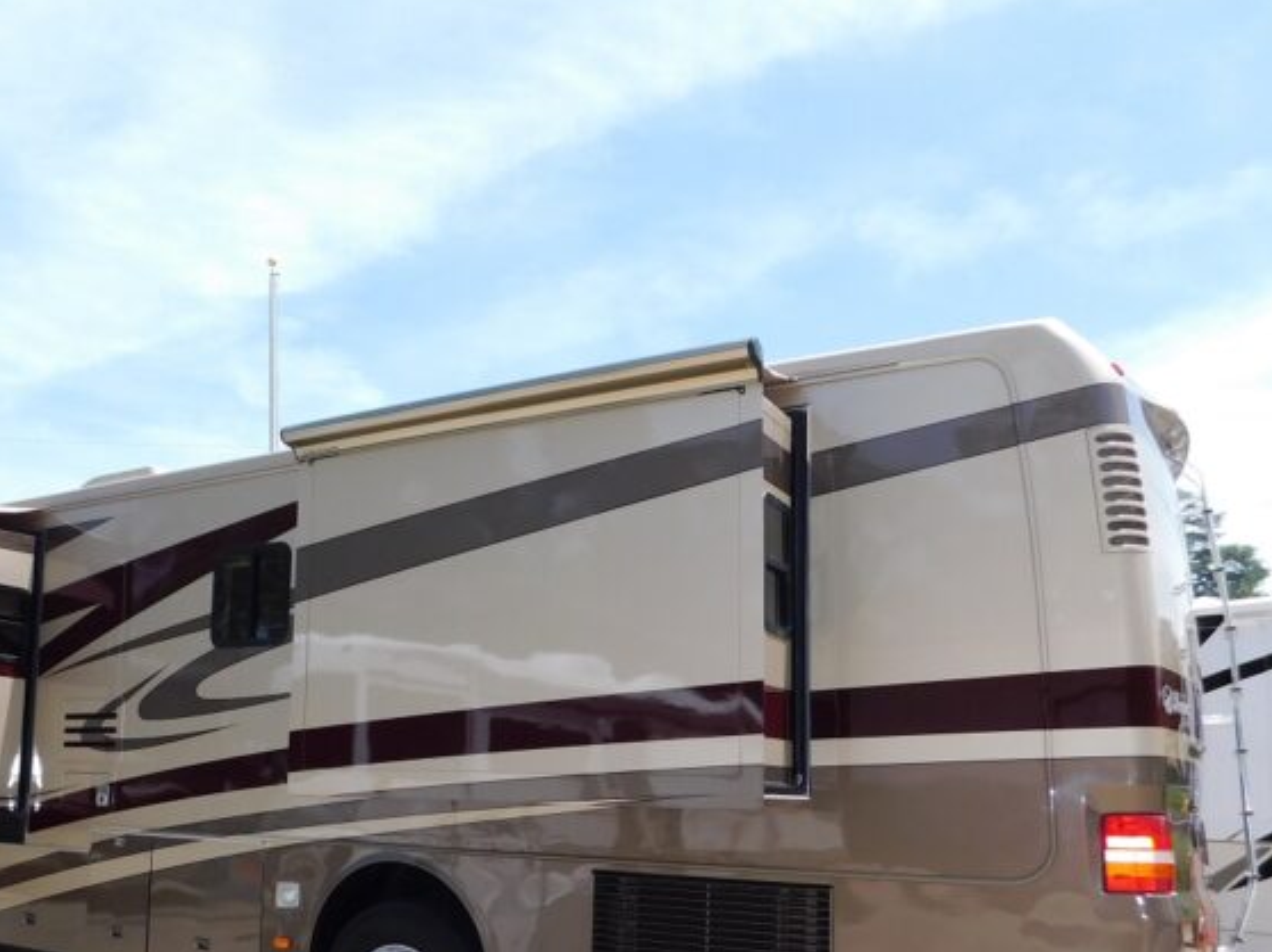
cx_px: 415
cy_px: 672
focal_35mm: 33
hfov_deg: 54.2
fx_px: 1212
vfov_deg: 42.0
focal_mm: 4
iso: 125
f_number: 3
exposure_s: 1/800
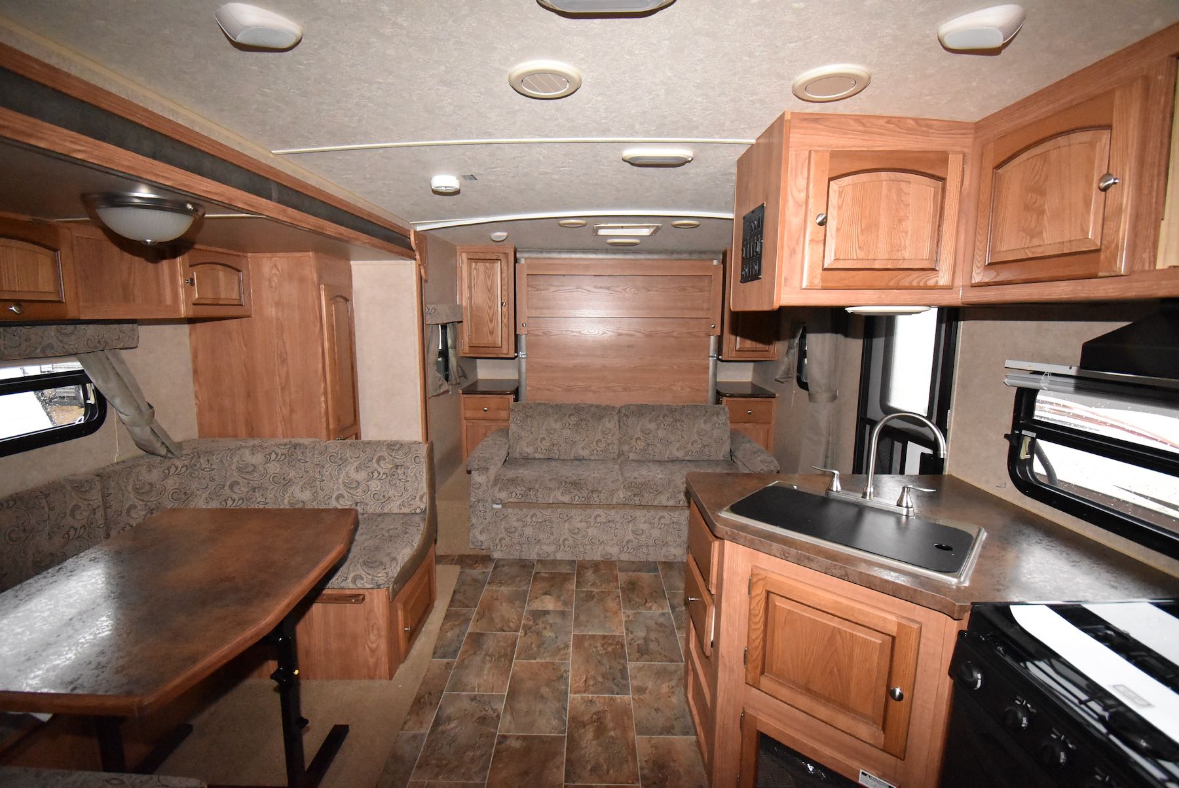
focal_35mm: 15
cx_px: 590
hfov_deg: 100.3
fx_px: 492
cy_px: 394
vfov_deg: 77.5
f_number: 4.5
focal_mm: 10
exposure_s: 1/60
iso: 6400
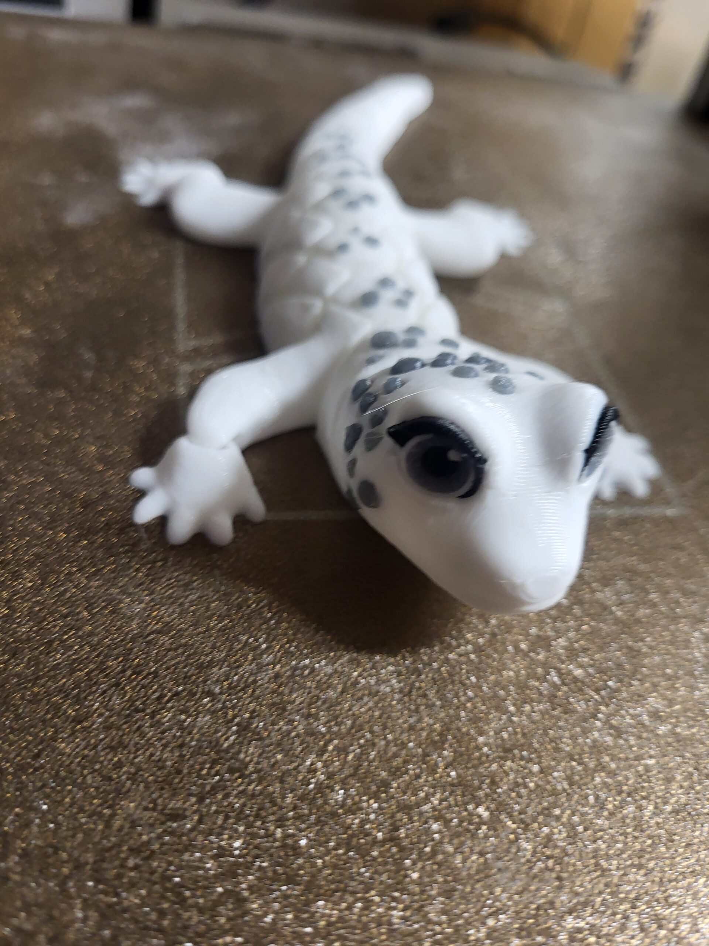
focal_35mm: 26
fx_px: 710
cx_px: 354
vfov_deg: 67.3
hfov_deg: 53.1
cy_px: 473
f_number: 1.8
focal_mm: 5.4
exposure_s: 1/40
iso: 200
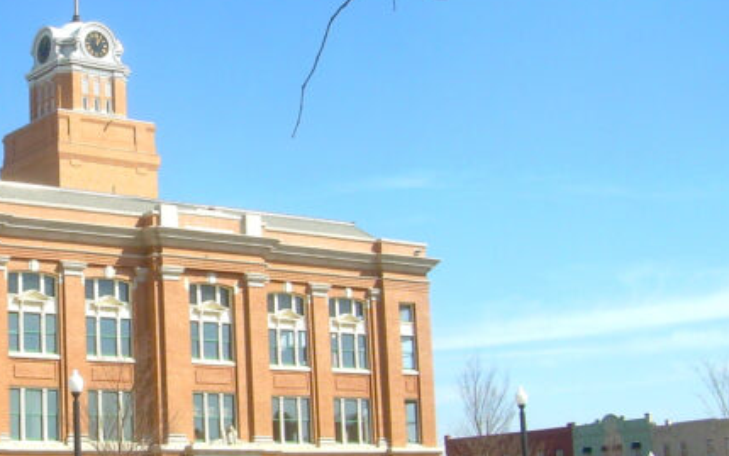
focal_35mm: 75
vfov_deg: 17.4
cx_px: 97
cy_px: 225
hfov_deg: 26.7
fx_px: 1490
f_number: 4.6
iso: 50
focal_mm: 6.3
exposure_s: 1/458
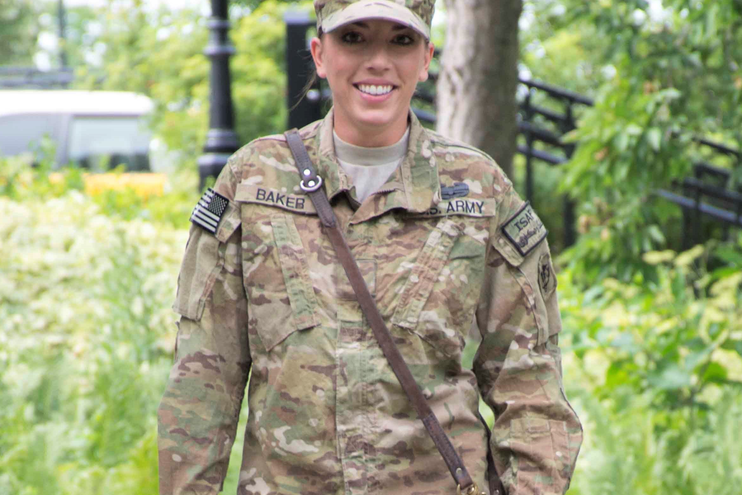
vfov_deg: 2.7
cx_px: 446
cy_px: 552
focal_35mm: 500
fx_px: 10305
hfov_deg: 4.1
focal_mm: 130
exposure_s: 1/200
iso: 200
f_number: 5.6
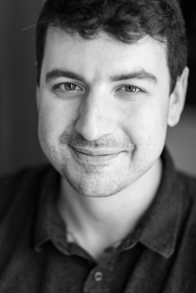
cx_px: 98
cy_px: 146
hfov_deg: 16.3
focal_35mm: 84
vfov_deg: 24.2
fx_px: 686
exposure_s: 1/250
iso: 200
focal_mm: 56
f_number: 1.2
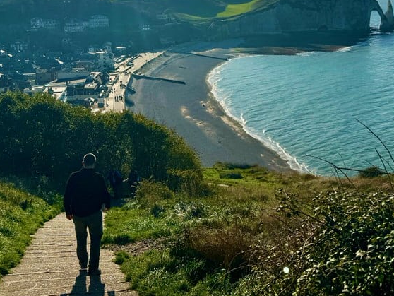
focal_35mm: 43
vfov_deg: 32.6
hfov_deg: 43.8
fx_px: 490
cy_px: 57
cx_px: 192
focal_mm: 6.76
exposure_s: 1/20000
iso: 80
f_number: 1.78
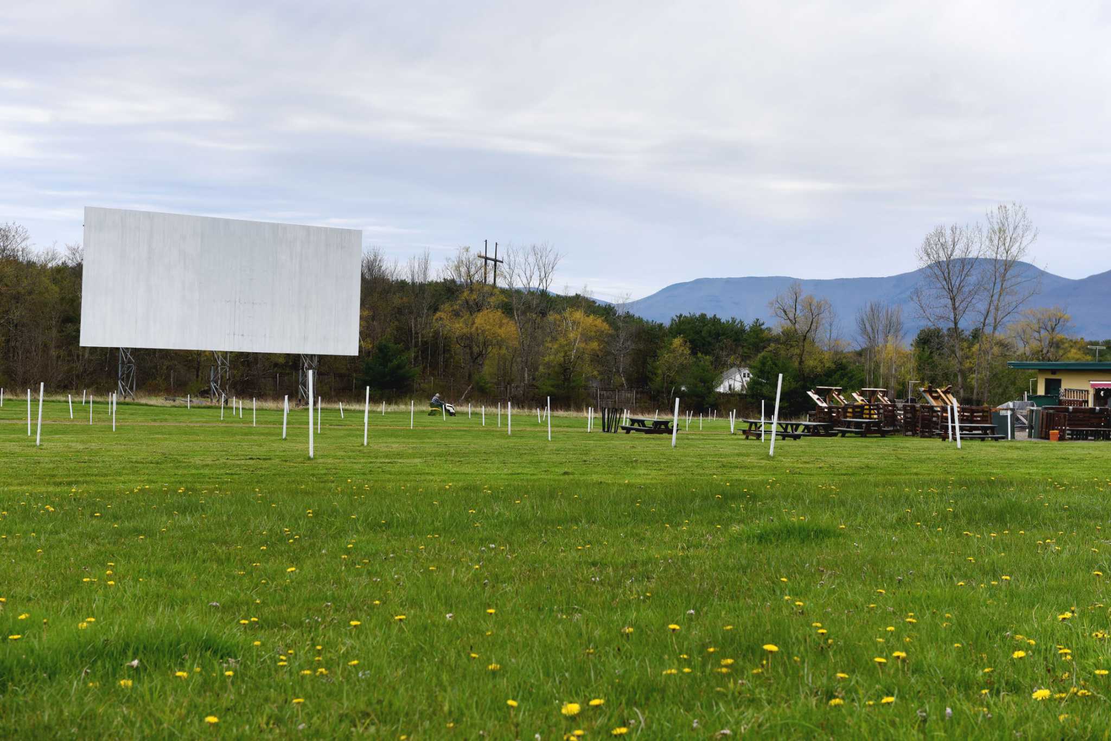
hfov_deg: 32.4
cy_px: 370
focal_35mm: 62
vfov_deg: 21.9
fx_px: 1914
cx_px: 556
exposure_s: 1/1250
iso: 400
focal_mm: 62
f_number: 8
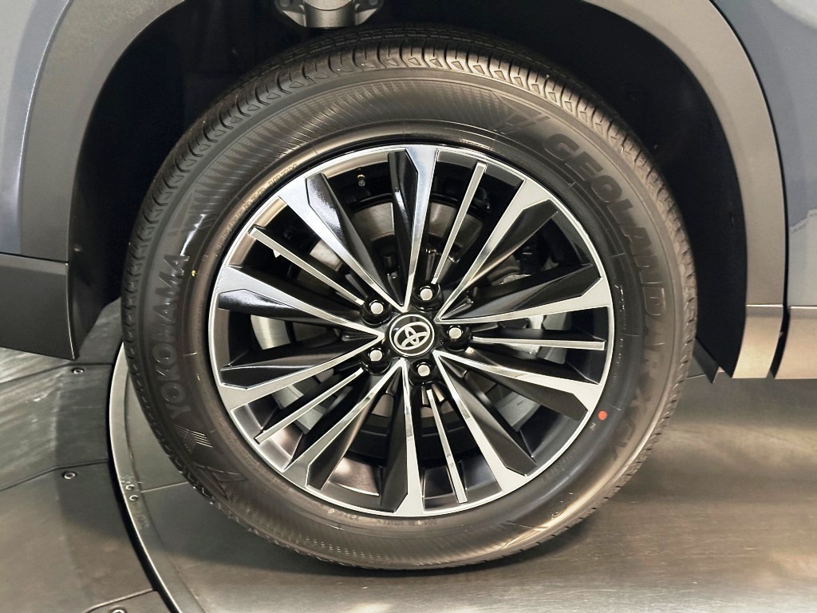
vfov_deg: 30.3
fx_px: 1133
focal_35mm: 48
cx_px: 408
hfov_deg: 39.7
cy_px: 306
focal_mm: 6.86
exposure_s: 1/24
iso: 640
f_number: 1.78
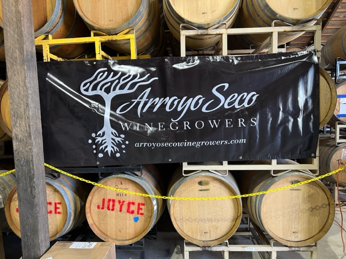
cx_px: 173
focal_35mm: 26
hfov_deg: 67.3
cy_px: 130
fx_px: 260
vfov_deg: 53.1
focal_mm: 5.7
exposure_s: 1/60
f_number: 1.5
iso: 125
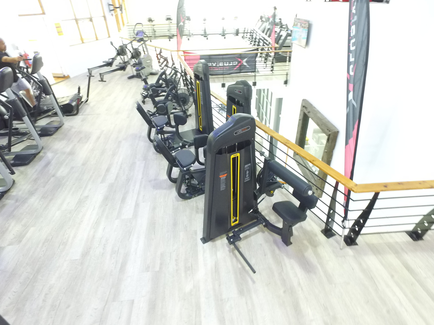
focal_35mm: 20
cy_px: 162
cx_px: 217
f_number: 2.8
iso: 1048
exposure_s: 1/12.5
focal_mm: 3.61
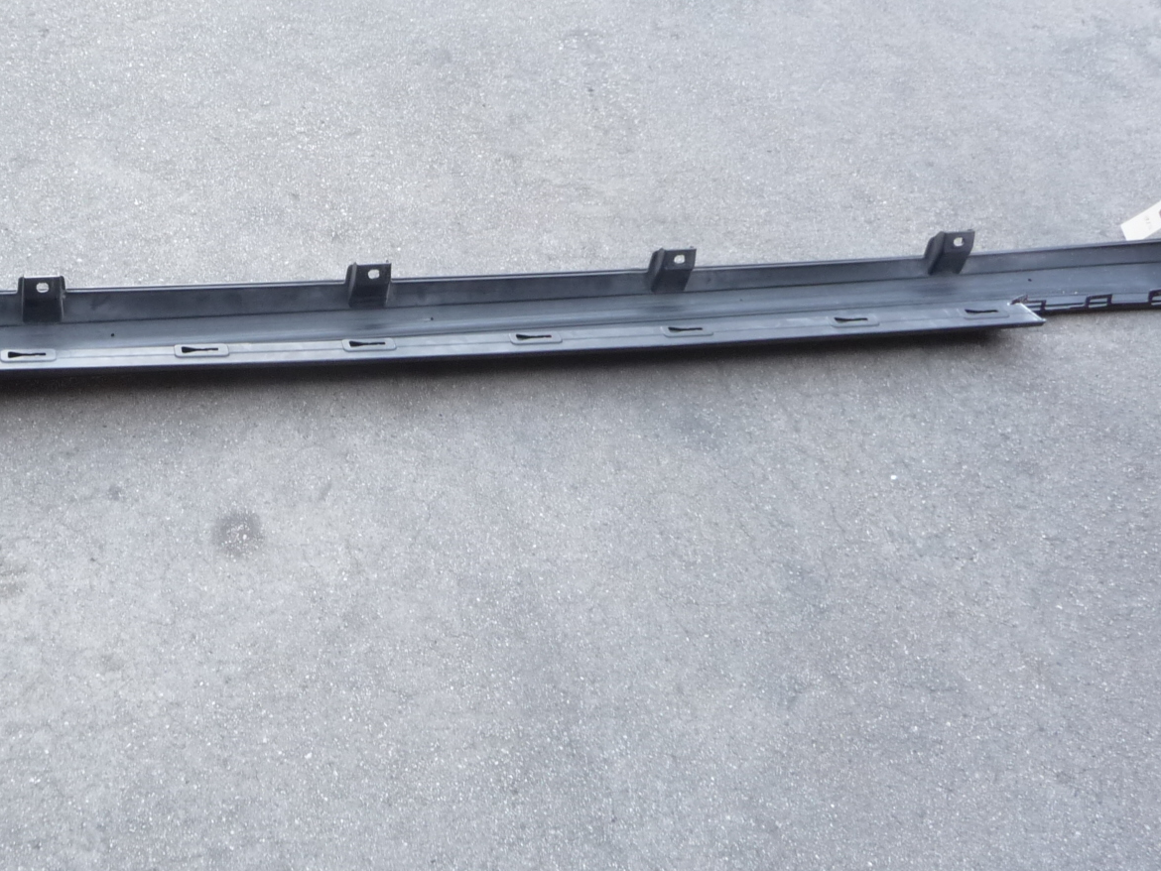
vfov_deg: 29.7
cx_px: 269
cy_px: 430
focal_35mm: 49
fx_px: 1644
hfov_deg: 37.8
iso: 125
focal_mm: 4.7
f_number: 3.3
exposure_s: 1/30
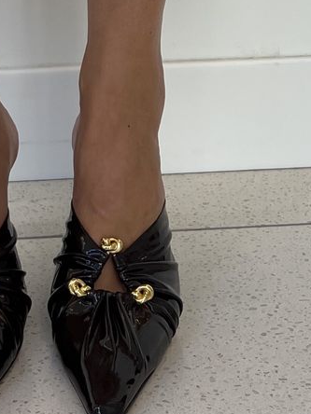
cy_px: -208
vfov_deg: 17.6
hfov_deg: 14.7
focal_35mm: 100
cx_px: 61
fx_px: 1198
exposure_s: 1/212
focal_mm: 5.7
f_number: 1.5
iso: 40
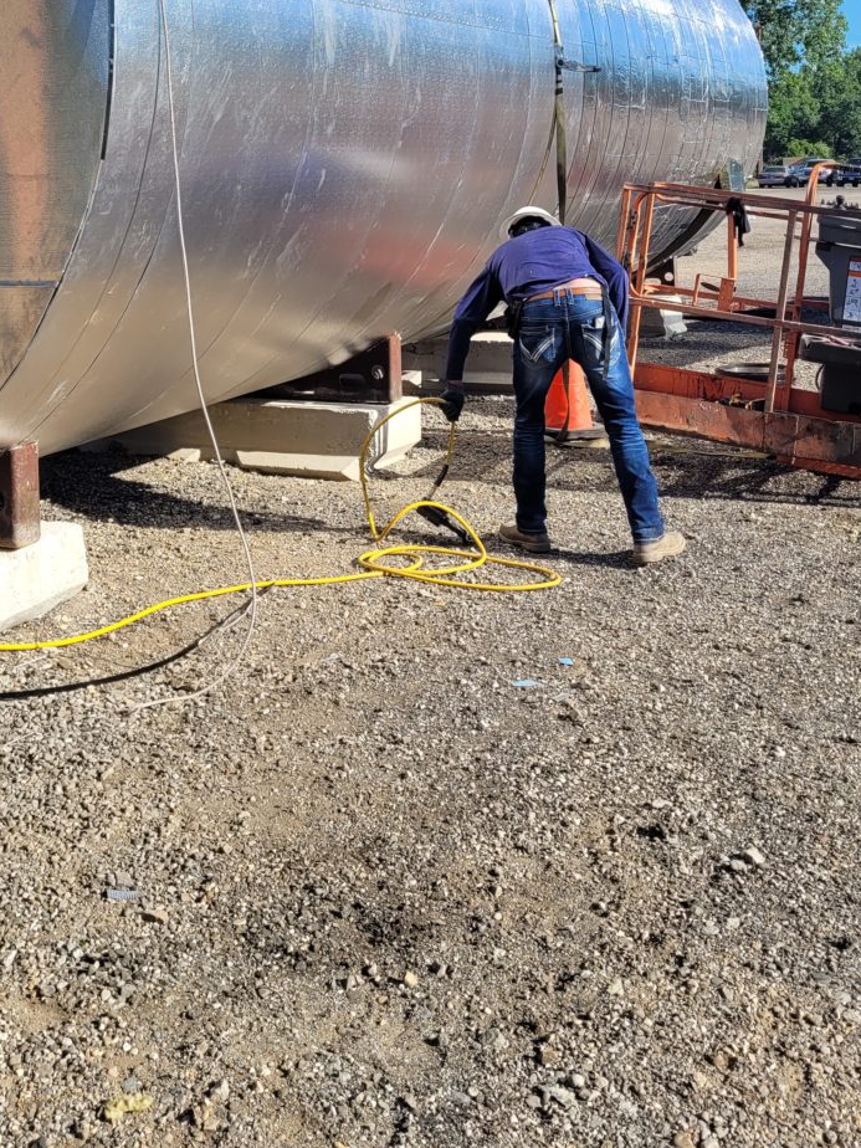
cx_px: 299
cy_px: 191
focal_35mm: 45
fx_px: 1492
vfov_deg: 40.0
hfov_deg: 32.0
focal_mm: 5.4
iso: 40
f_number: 1.8
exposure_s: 1/1936
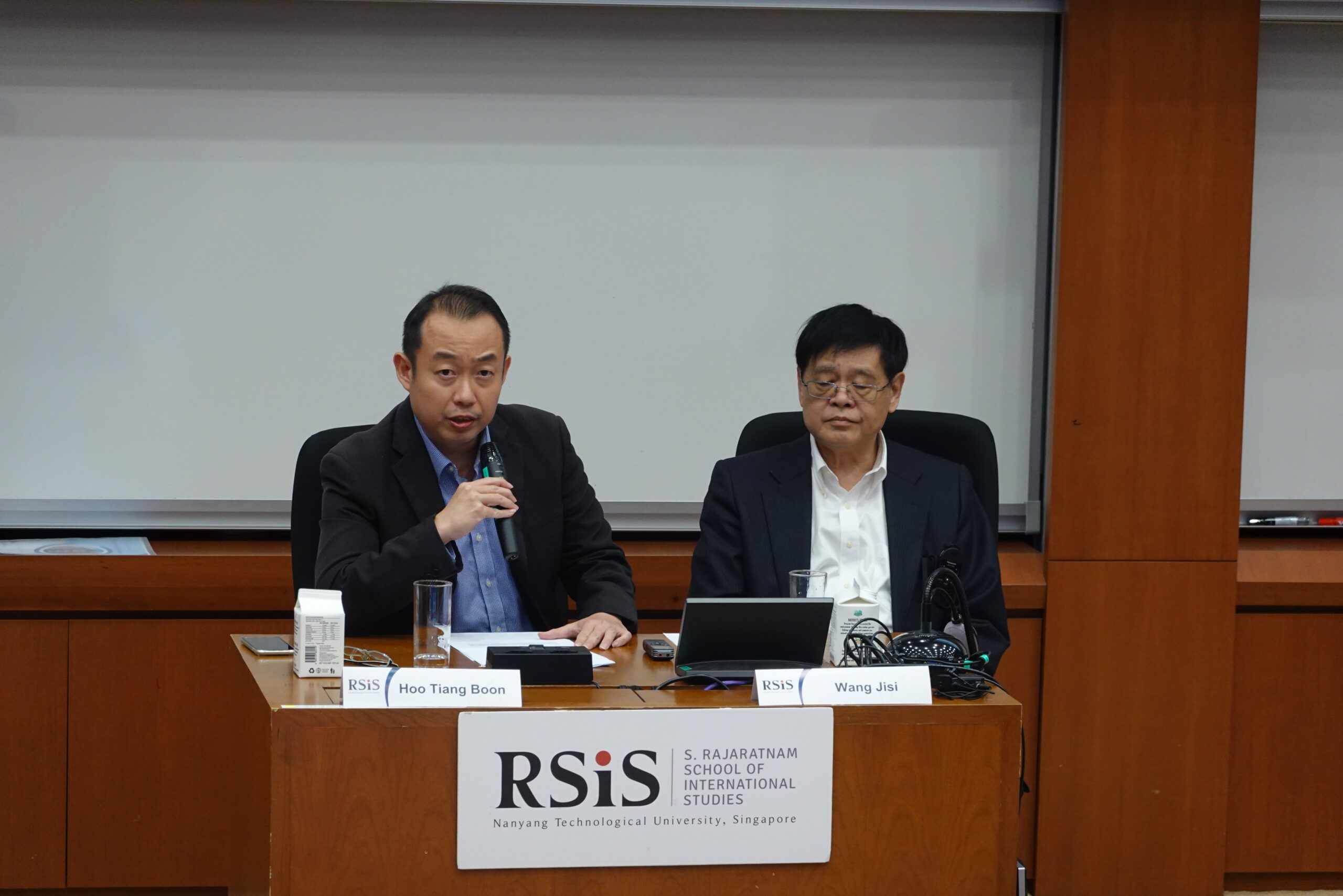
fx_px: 5297
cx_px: 672
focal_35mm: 142
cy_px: 448
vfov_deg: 9.7
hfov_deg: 14.4
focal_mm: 51.61
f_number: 4.5
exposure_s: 1/50
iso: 800
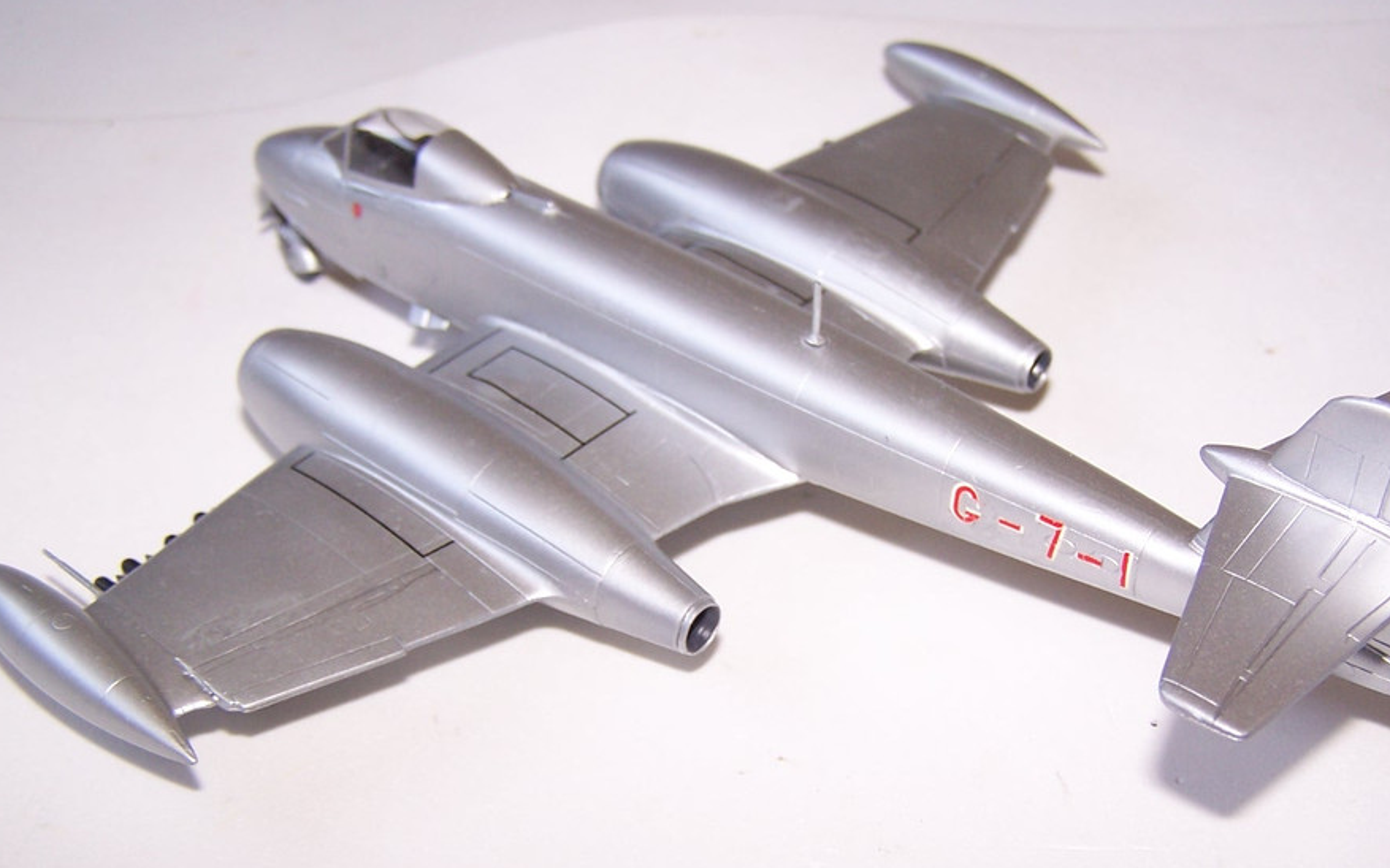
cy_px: 591
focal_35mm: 49
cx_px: 779
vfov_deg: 26.2
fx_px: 1856
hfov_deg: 41.0
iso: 80
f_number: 2.8
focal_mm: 6.3
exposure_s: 1/60
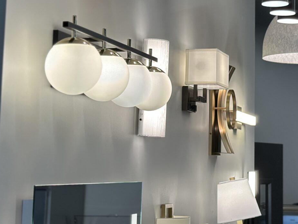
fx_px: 913
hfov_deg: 18.4
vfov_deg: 13.8
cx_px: 227
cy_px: 8
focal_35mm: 106
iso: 80
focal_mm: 6.86
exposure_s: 1/202
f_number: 1.78
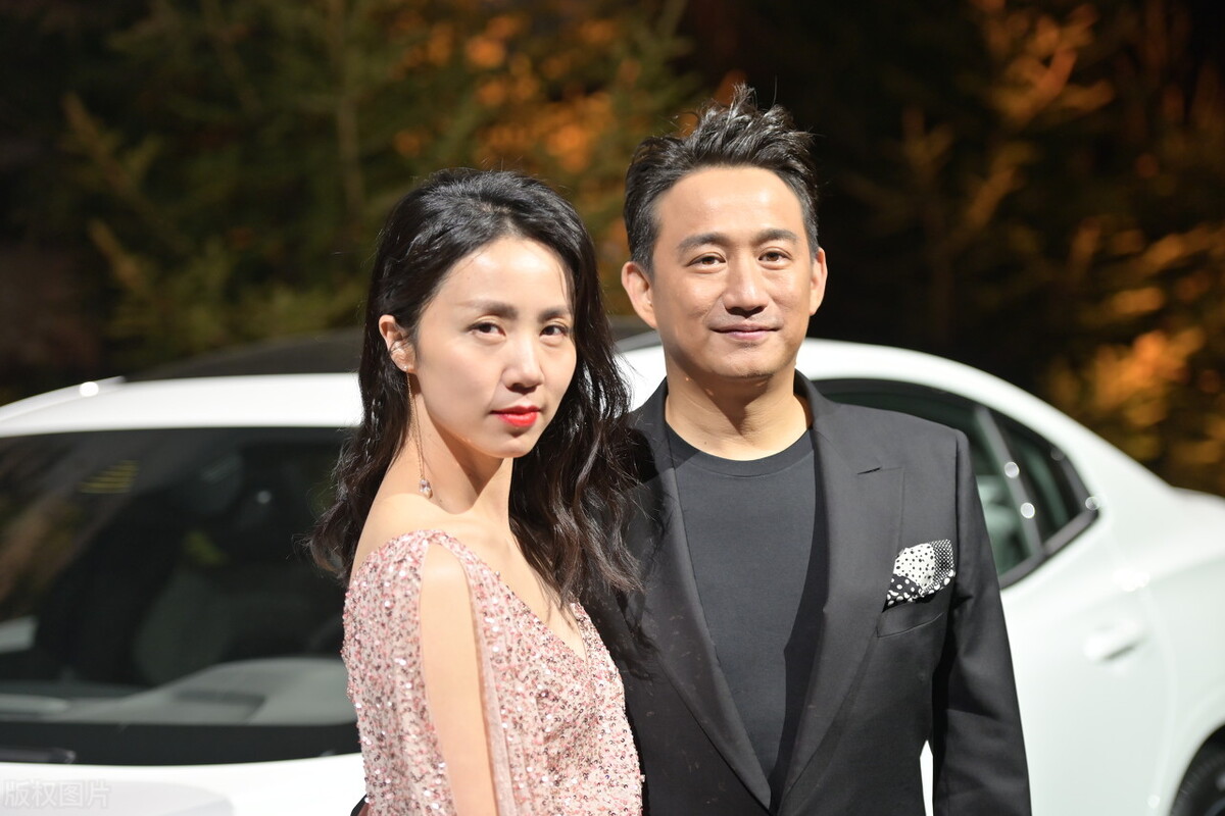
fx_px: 3334
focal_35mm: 98
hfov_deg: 20.8
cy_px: 408
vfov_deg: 14.0
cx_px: 612
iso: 800
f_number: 2.8
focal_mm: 98
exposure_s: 1/250
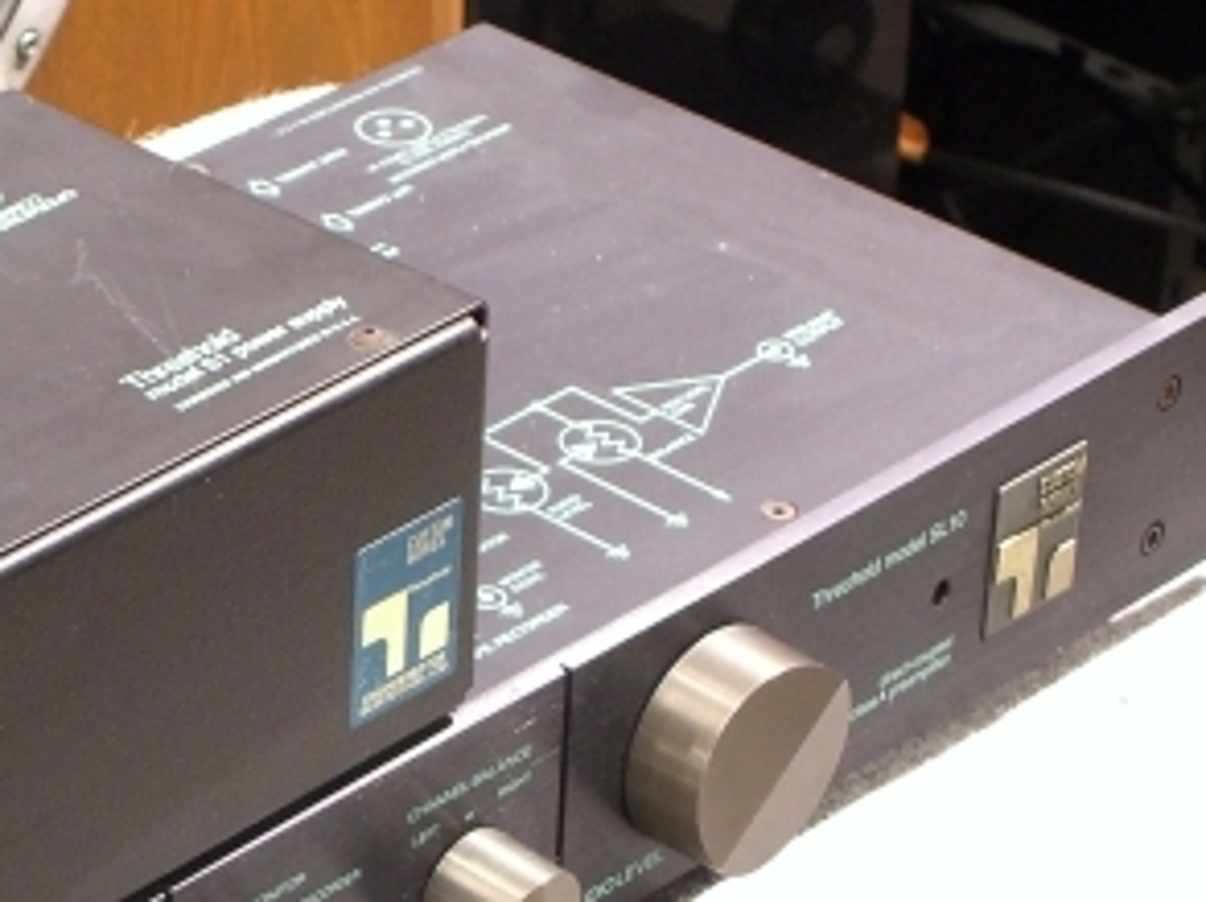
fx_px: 6089
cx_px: 103
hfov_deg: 11.2
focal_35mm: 175
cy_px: 671
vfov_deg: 8.5
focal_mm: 16.6
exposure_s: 1/5
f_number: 4.4
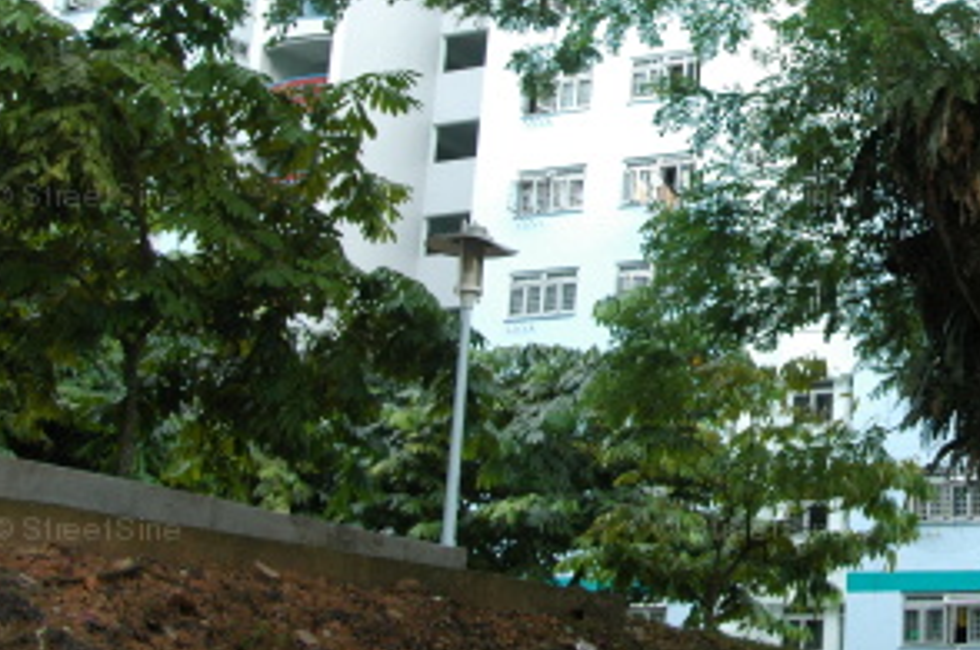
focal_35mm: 73
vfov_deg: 18.4
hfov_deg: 26.7
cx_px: 903
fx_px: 1984
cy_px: 122
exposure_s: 1/200
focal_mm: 26
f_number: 4
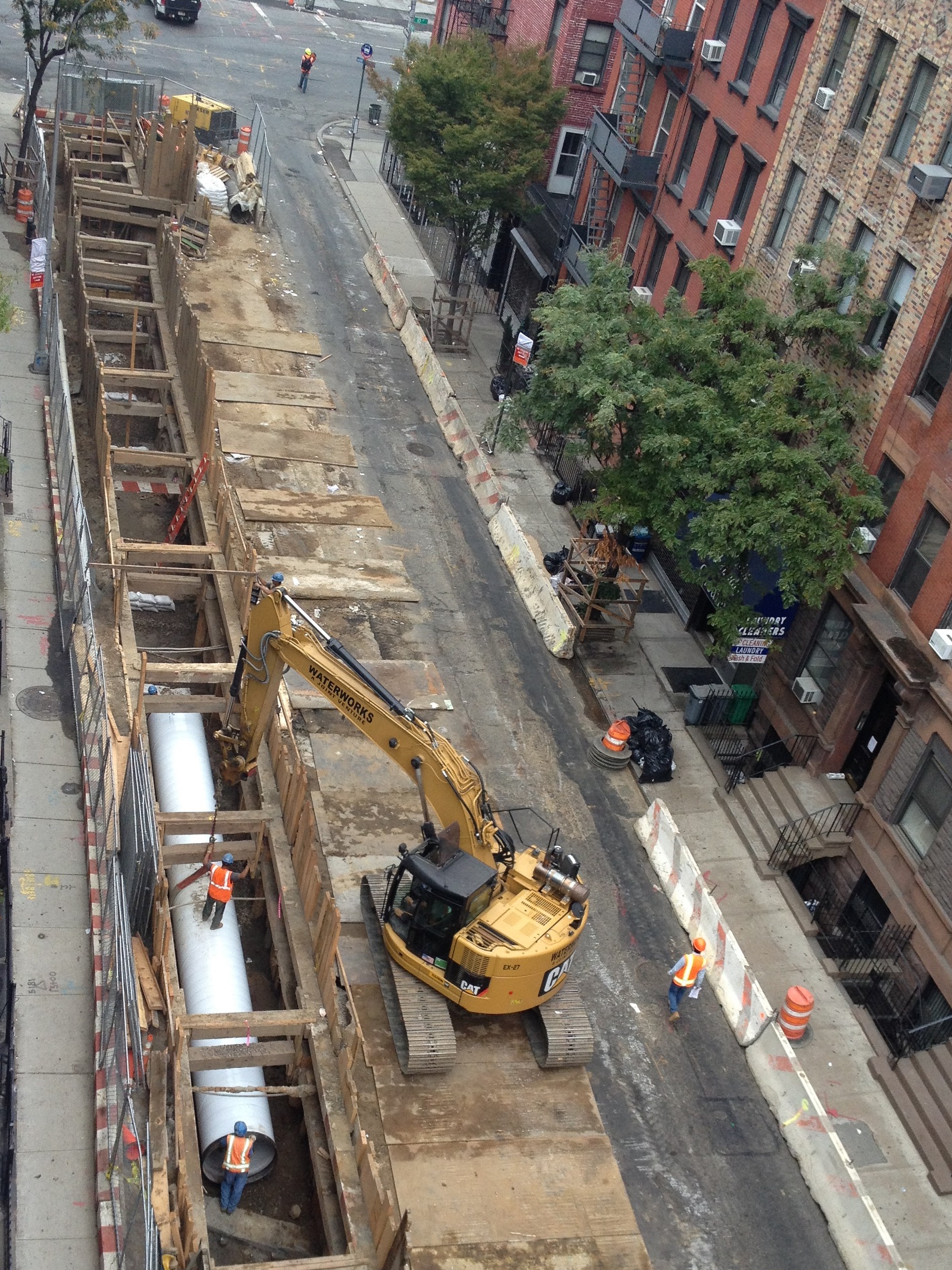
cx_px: 411
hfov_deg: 32.1
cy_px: 782
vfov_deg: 41.8
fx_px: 1650
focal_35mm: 45
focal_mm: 4.28
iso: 80
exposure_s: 1/120
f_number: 2.4
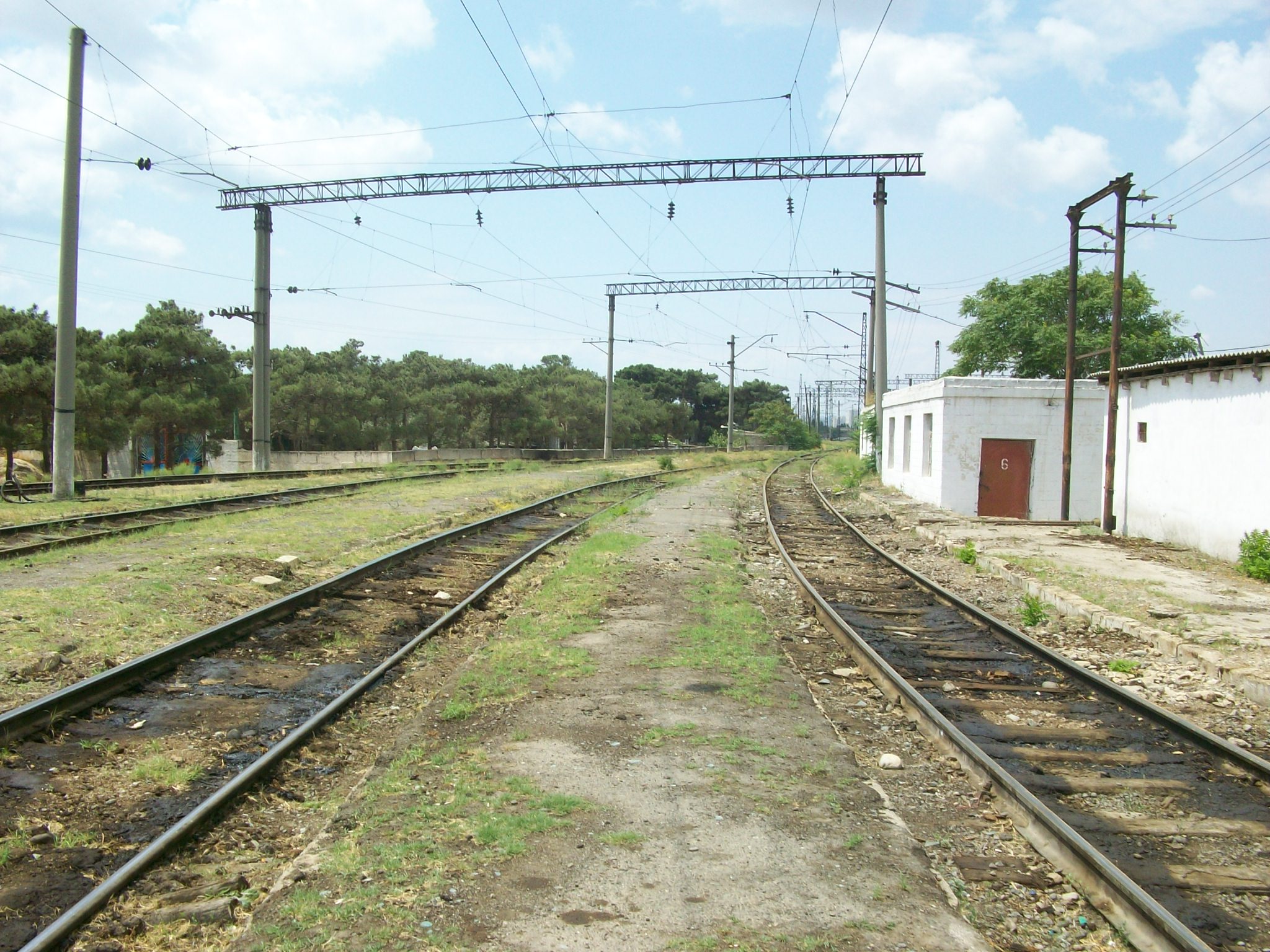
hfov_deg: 54.0
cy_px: 476
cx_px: 635
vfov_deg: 41.8
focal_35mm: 34
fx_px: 1247
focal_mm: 5.7
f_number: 5.5
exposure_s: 1/384
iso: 80
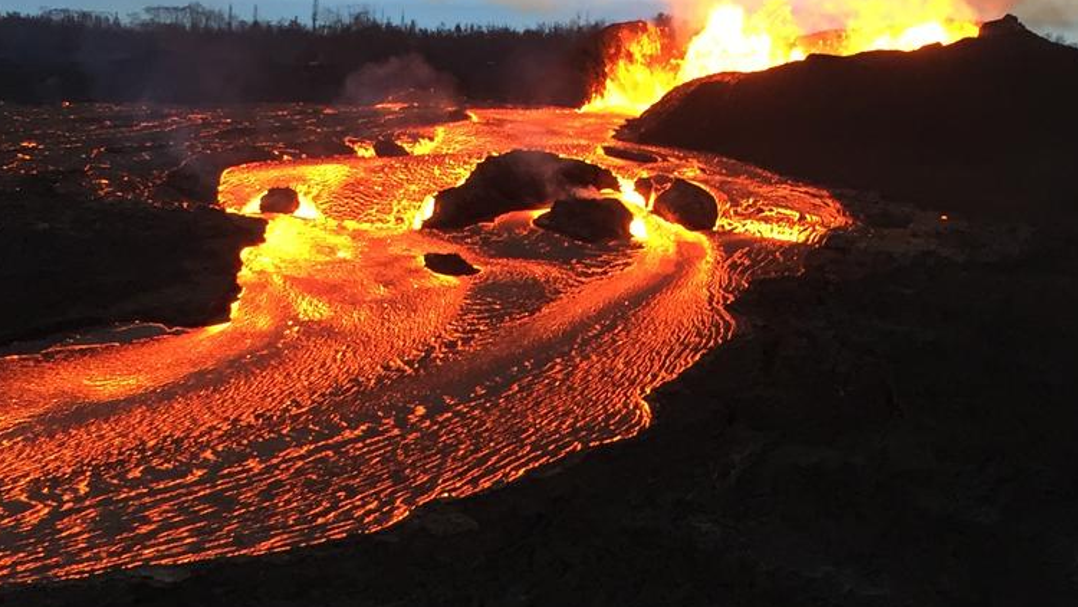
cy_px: 246
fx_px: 1830
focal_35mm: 64
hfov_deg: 32.8
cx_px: 559
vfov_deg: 18.8
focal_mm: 4.15
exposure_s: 1/30
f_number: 2.2
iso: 32
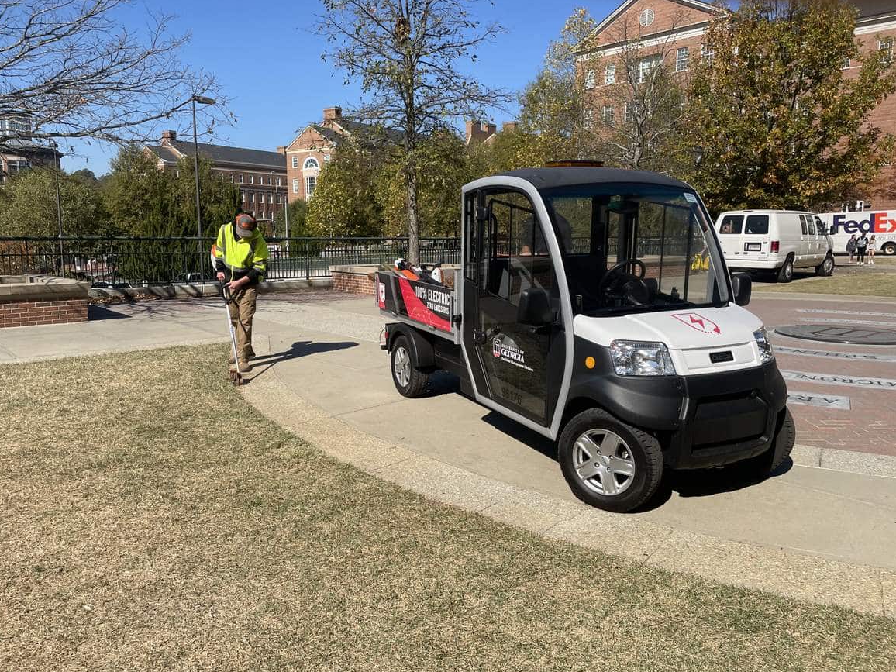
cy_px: 333
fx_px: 699
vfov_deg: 51.4
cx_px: 435
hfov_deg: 65.3
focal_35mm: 27
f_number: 1.6
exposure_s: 1/3610
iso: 32
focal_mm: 4.2
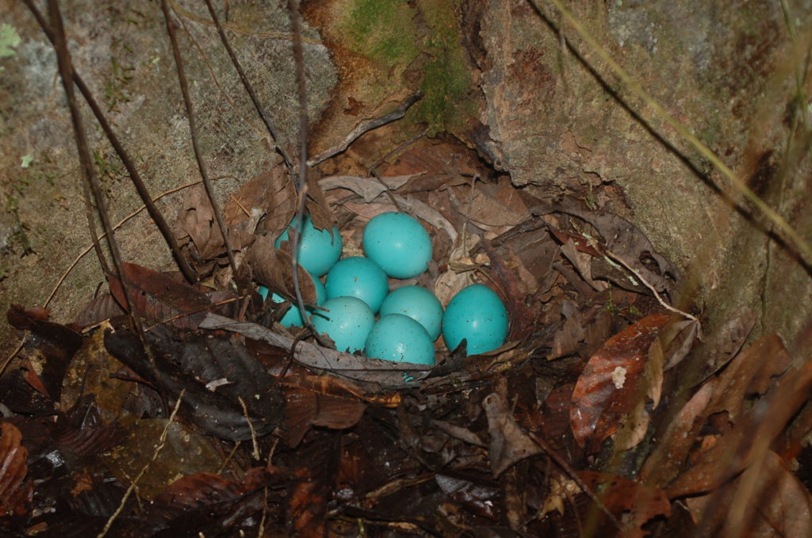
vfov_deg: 20.1
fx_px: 1520
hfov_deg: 29.9
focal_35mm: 68
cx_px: 406
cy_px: 269
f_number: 3.8
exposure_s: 1/60
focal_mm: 45
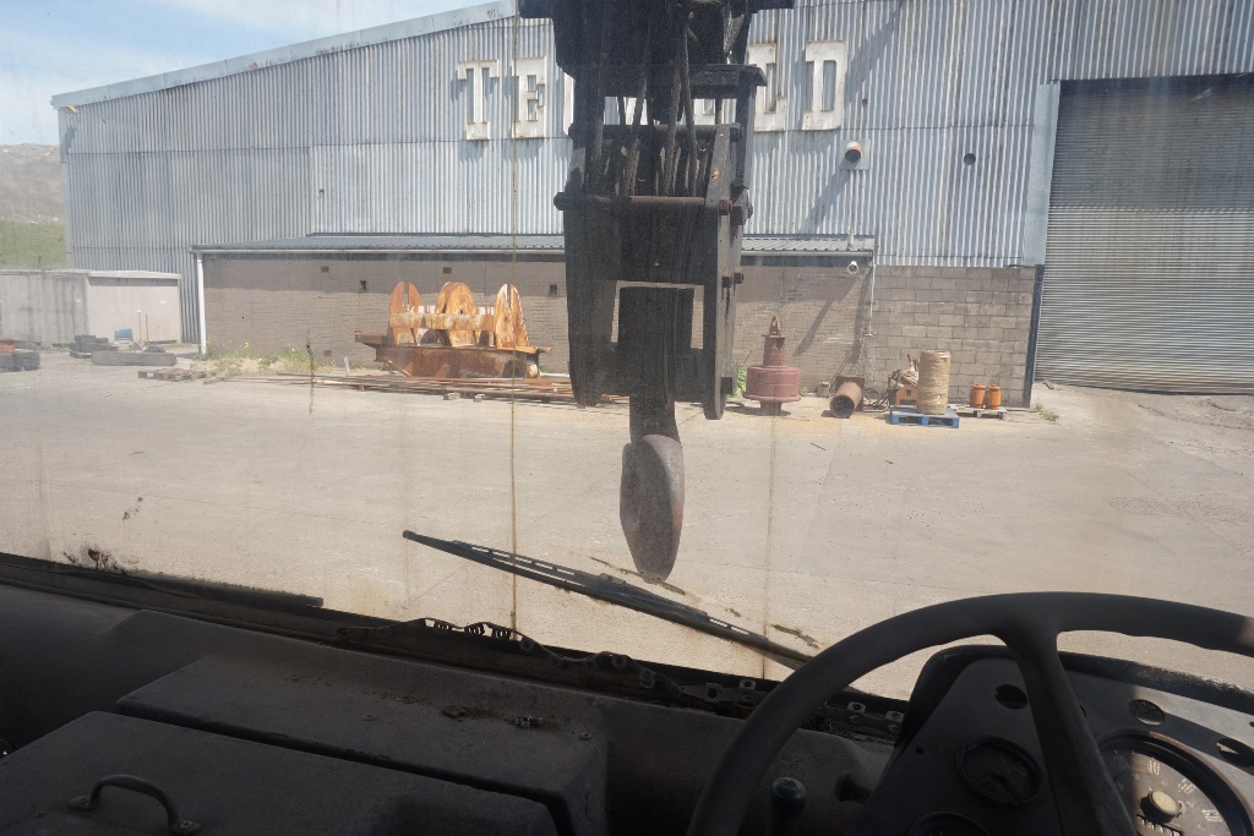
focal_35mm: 24
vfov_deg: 53.1
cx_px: 627
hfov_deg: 73.7
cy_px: 418
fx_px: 836
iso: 100
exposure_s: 1/80
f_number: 9
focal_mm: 16
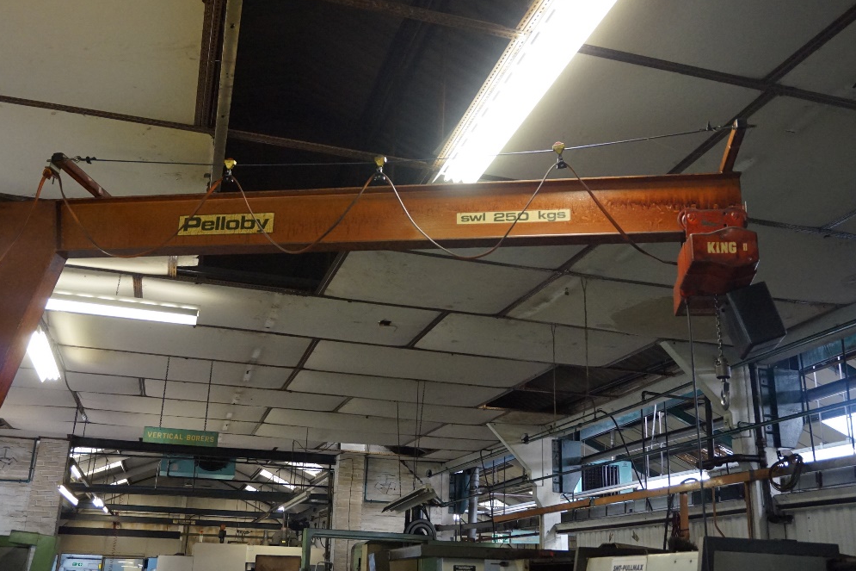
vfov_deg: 37.3
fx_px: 844
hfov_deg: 53.8
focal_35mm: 36
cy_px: 286
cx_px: 422
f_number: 4
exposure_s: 1/160
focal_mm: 23
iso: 3200
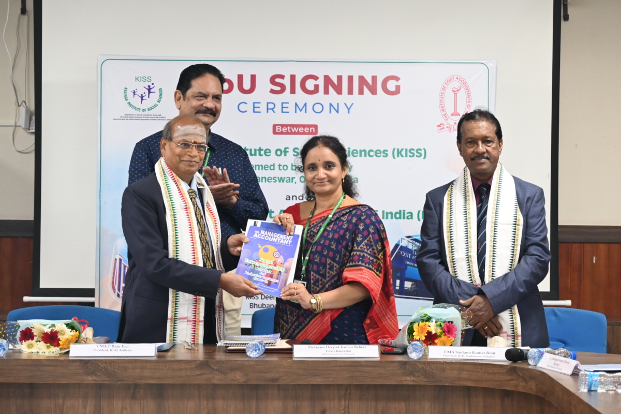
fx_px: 1759
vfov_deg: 13.4
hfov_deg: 20.0
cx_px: 310
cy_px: 207
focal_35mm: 102
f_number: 5.3
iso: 3200
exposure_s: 1/100
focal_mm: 68
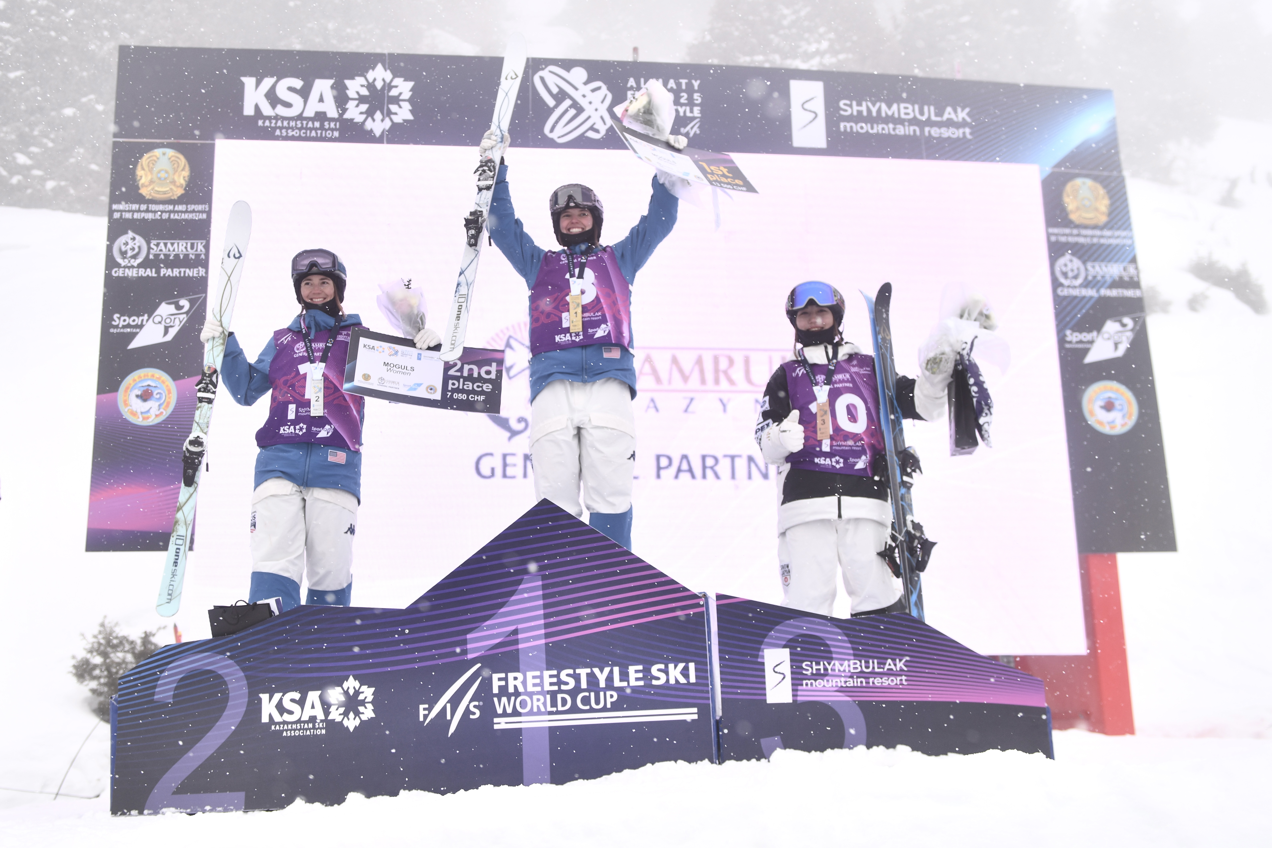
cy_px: 424
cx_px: 636
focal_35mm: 32
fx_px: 1131
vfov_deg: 41.1
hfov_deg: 58.7
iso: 125
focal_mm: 32
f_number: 3.5
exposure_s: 1/500
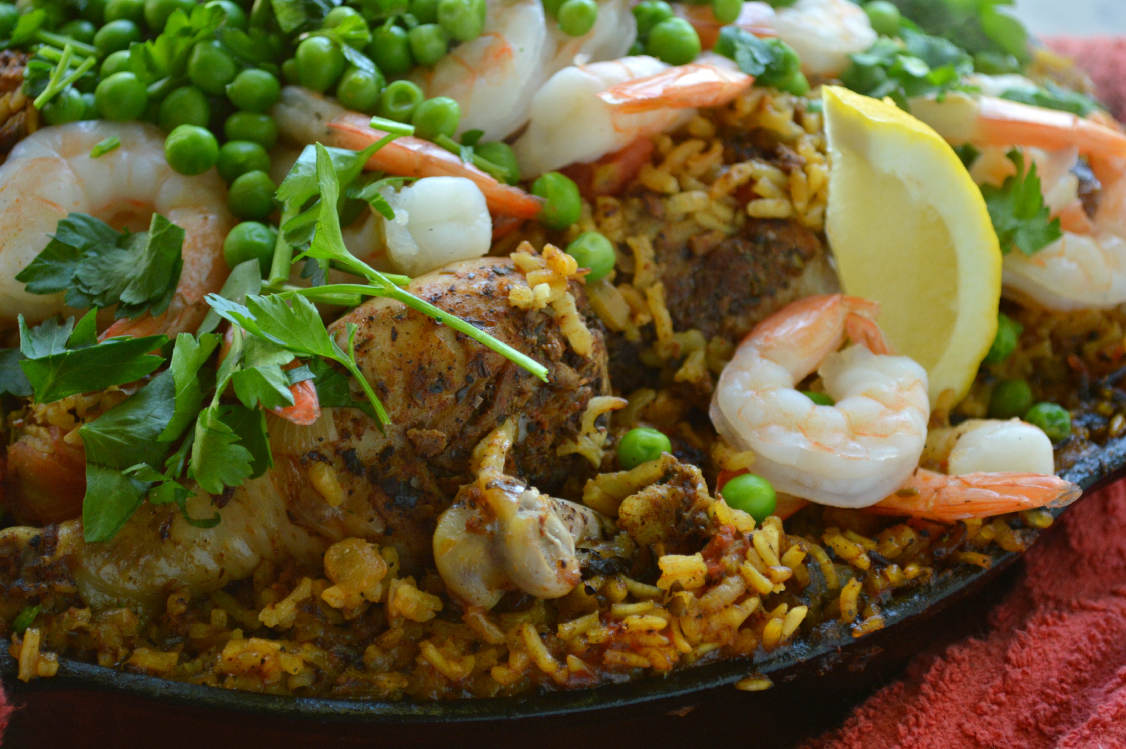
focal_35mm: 72
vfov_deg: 18.9
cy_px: 374
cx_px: 563
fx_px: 2250
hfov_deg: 28.1
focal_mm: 48
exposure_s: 1/60
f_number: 5.6
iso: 400
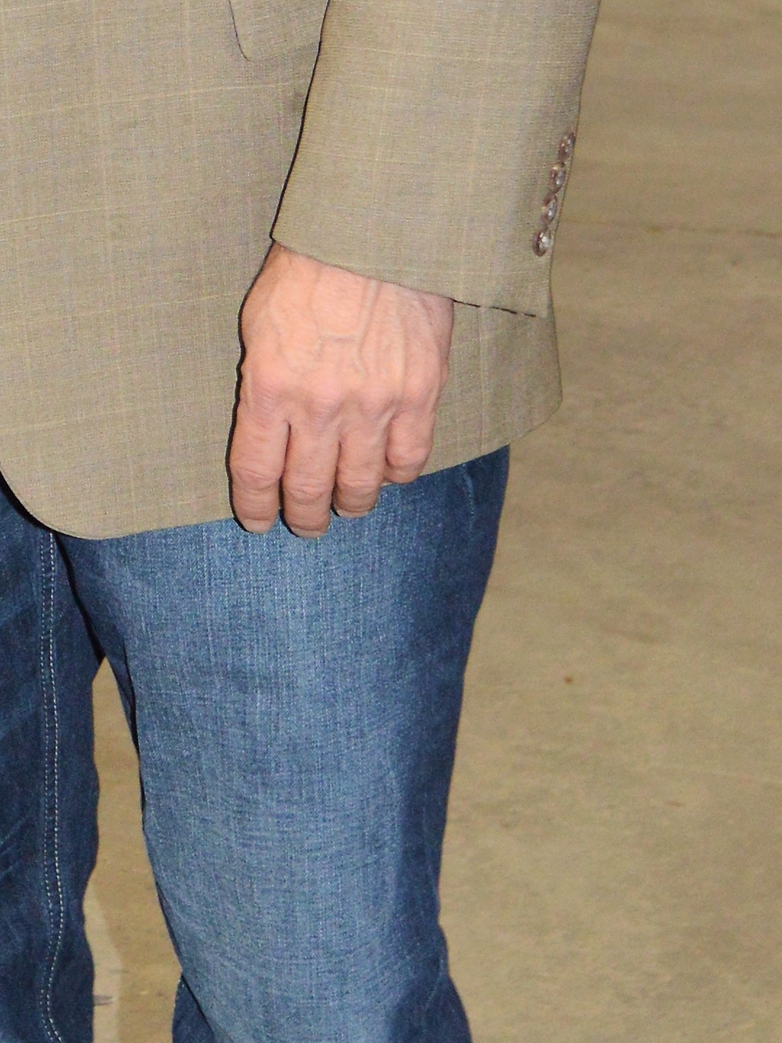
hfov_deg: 9.4
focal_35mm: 157
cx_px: -32
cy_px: -79
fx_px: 4729
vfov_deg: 12.4
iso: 720
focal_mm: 26
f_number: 4
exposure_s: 1/60
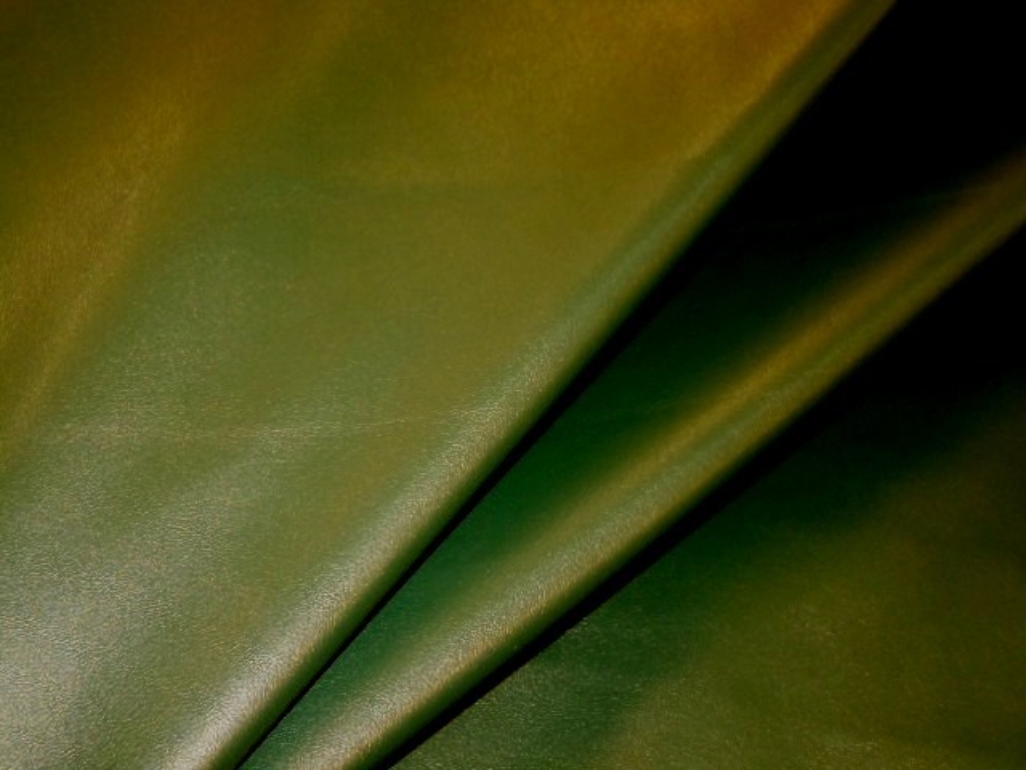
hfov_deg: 42.1
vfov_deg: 32.2
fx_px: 1334
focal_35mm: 45
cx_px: 513
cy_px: 385
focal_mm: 8.1
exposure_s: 1/30
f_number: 4.6
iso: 200
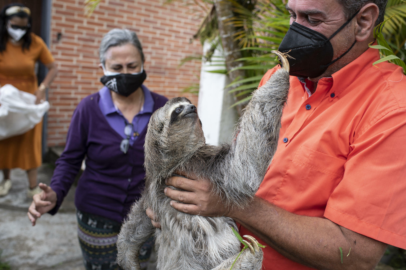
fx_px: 395
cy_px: 135
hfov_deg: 54.4
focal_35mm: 35
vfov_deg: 37.8
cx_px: 203
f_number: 4
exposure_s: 1/200
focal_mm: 35
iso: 200
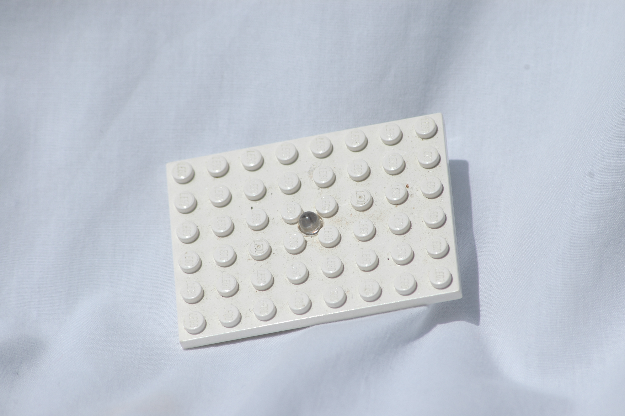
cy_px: 208
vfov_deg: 4.2
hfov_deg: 6.2
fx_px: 5724
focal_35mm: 330
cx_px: 312
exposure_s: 1/1250
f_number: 11
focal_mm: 220
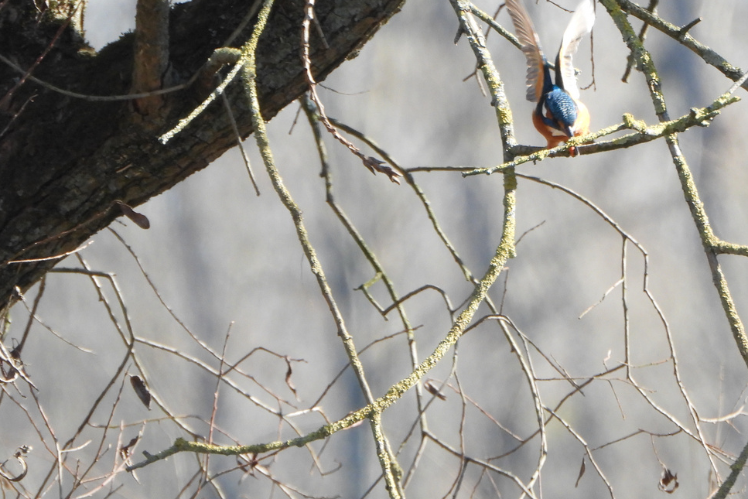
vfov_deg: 0.7
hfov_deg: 1.1
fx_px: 38629
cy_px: 192
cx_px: 468
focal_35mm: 1859
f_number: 5.6
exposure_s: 1/500
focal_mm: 216
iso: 360
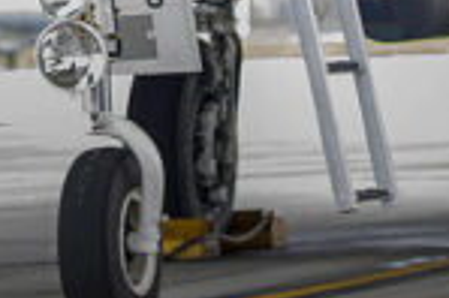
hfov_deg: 4.4
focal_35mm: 474
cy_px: -418
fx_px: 5905
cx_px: 133
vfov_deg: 2.9
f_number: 2.8
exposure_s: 1/60
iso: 100
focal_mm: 92
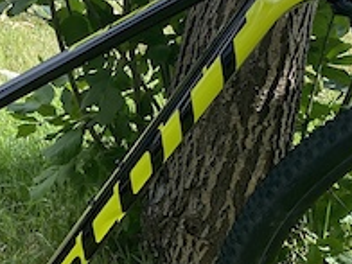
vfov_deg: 13.9
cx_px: 83
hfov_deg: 18.4
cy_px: 198
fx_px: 1078
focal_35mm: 106
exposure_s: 1/473
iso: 32
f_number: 1.8
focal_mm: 4.25
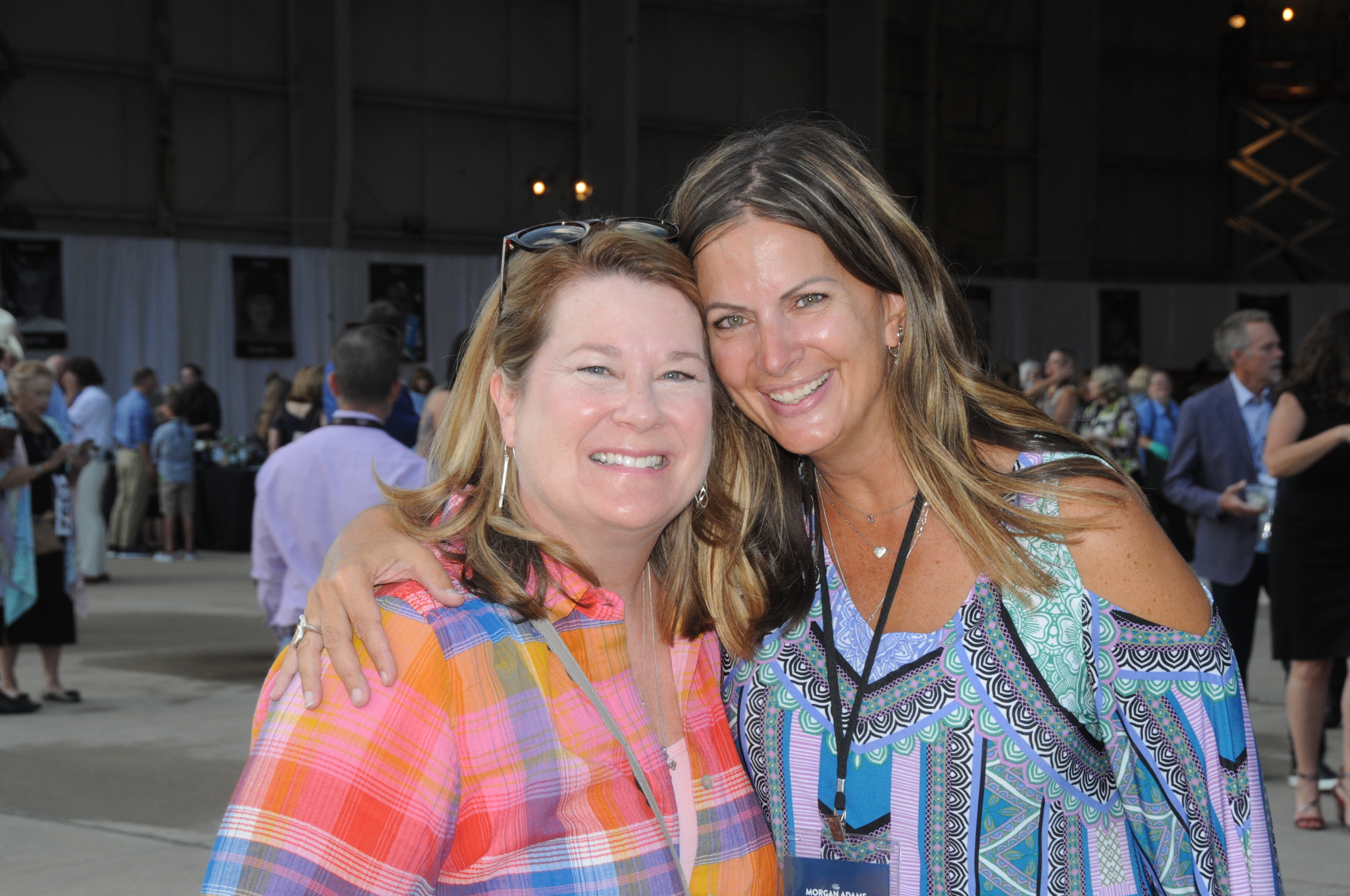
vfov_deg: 17.4
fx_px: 2921
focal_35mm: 78
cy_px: 448
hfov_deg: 26.0
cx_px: 675
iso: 400
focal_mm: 52
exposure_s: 1/80
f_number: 9
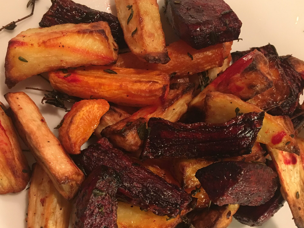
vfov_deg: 38.5
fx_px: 325
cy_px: 135
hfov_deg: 50.1
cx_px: 151
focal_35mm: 37
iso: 200
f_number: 2.2
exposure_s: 1/25
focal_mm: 4.15
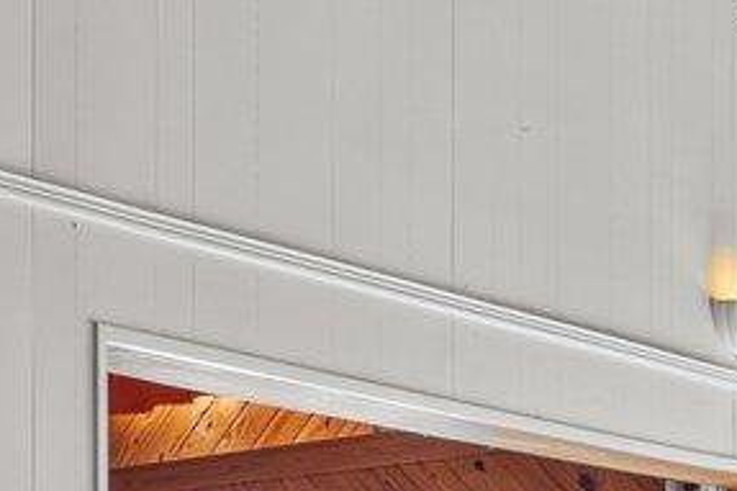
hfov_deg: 19.7
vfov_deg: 13.0
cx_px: -28
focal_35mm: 100
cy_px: 724
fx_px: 2046
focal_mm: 14
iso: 100
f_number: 8
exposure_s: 1/2.5
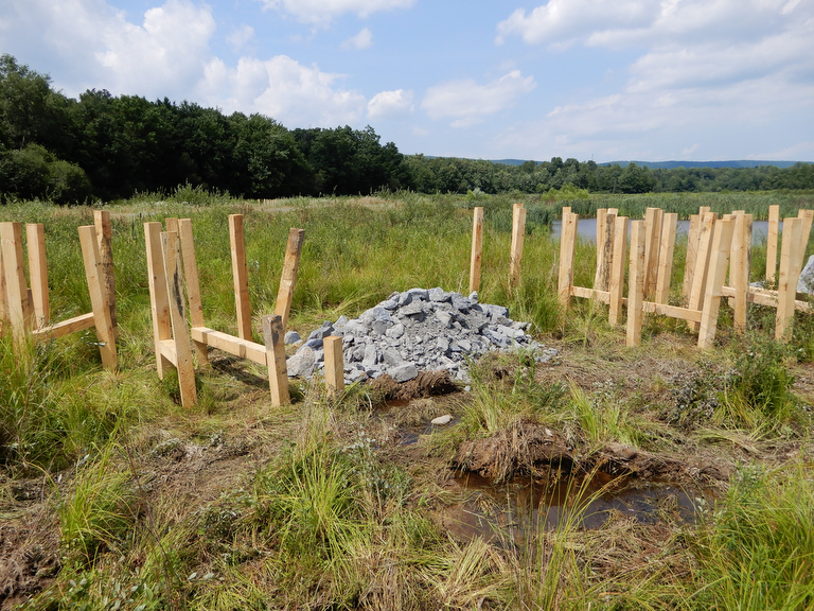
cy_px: 306
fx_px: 564
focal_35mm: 24
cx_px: 407
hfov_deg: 71.6
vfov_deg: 56.8
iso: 80
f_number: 3.4
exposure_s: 1/1000
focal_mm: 4.3
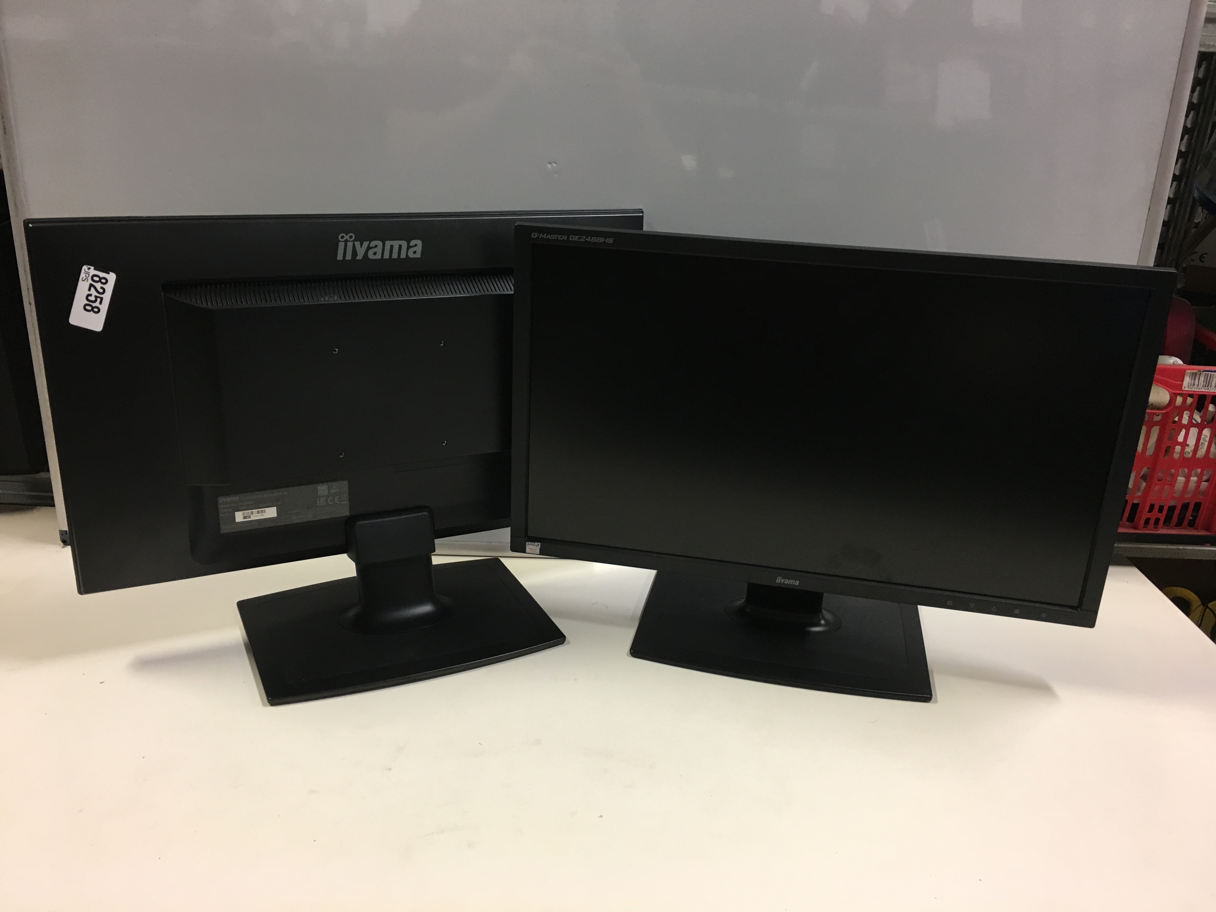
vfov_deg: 48.2
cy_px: 456
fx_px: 1019
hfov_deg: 61.7
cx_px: 608
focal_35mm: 29
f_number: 2.2
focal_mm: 4.15
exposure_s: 1/33
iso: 125
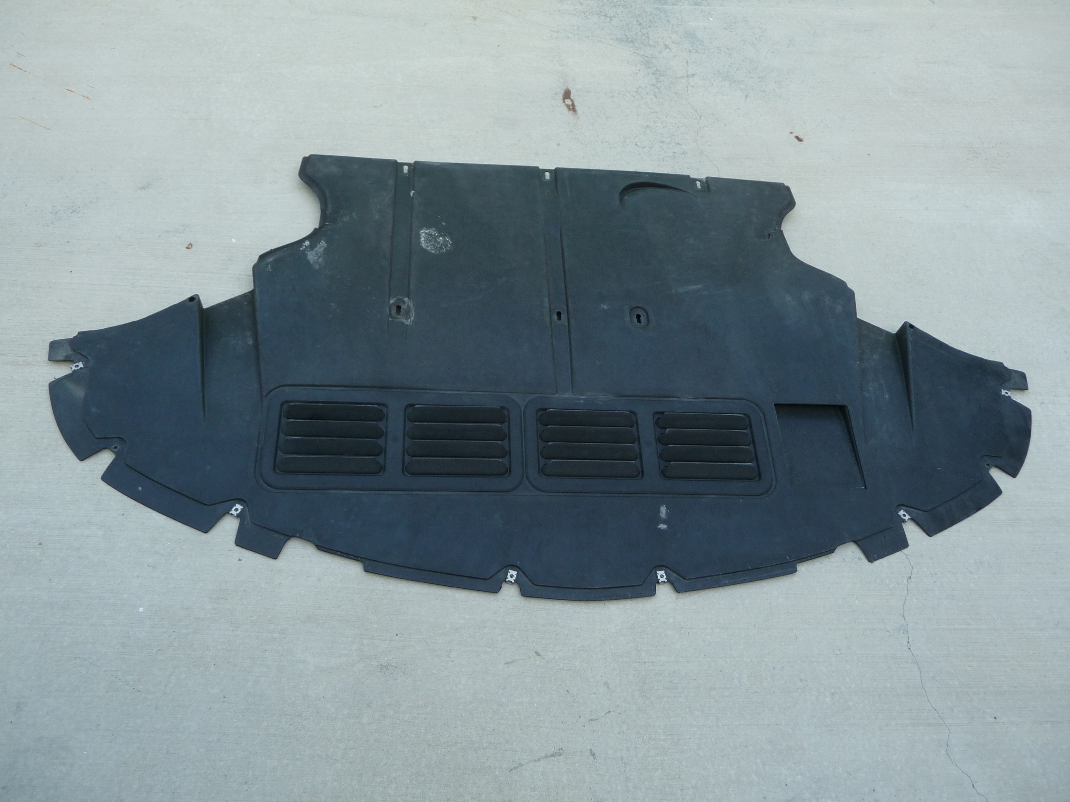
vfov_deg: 46.8
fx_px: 927
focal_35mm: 30
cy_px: 401
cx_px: 535
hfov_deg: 60.0
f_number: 3.4
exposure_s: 1/100
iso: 100
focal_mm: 5
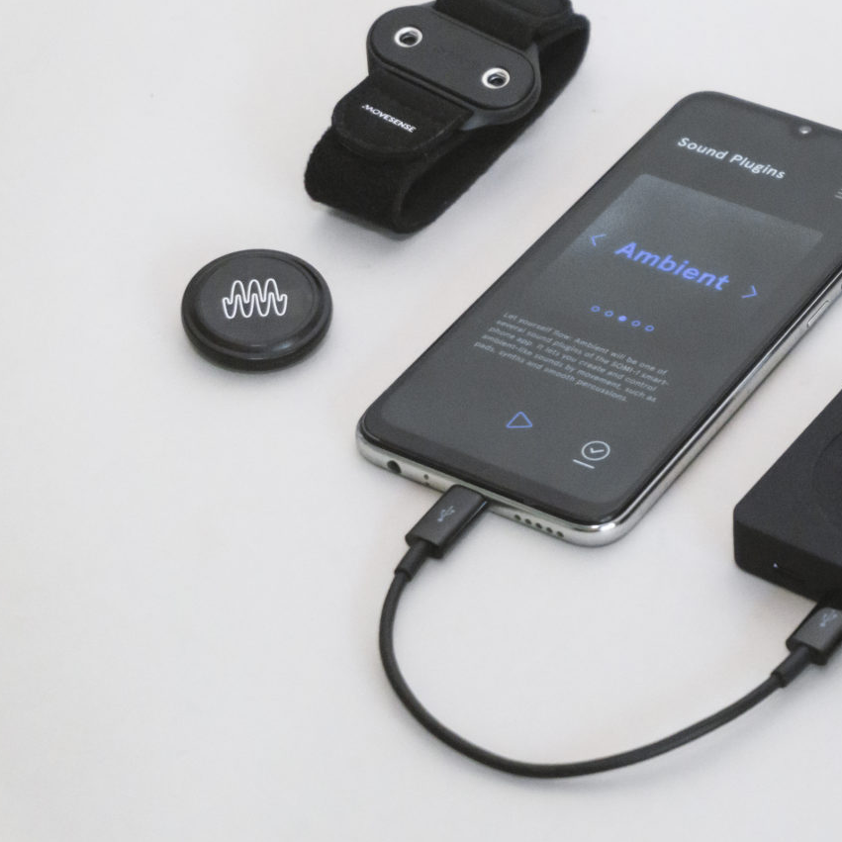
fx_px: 3165
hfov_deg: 15.0
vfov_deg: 15.1
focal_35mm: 115
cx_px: 738
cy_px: 361
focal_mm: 50
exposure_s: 1/160
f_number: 5.6
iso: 3200
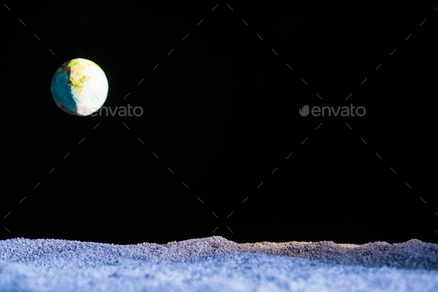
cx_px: 219
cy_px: 146
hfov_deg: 19.4
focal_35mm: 105
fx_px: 1278
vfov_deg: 13.1
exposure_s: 1/160
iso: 125
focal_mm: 105
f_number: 5
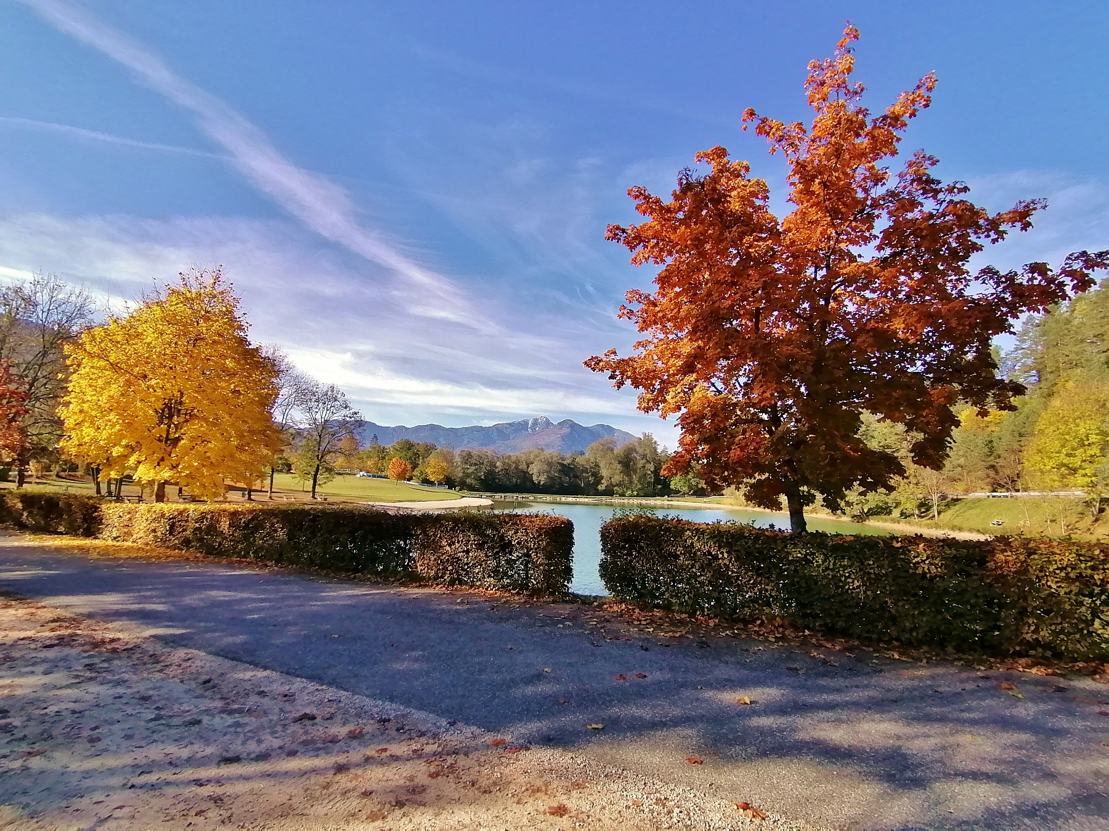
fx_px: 545
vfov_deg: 74.7
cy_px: 416
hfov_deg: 91.0
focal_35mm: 17
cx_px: 554
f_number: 2.4
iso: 50
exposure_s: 1/732
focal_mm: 2.7
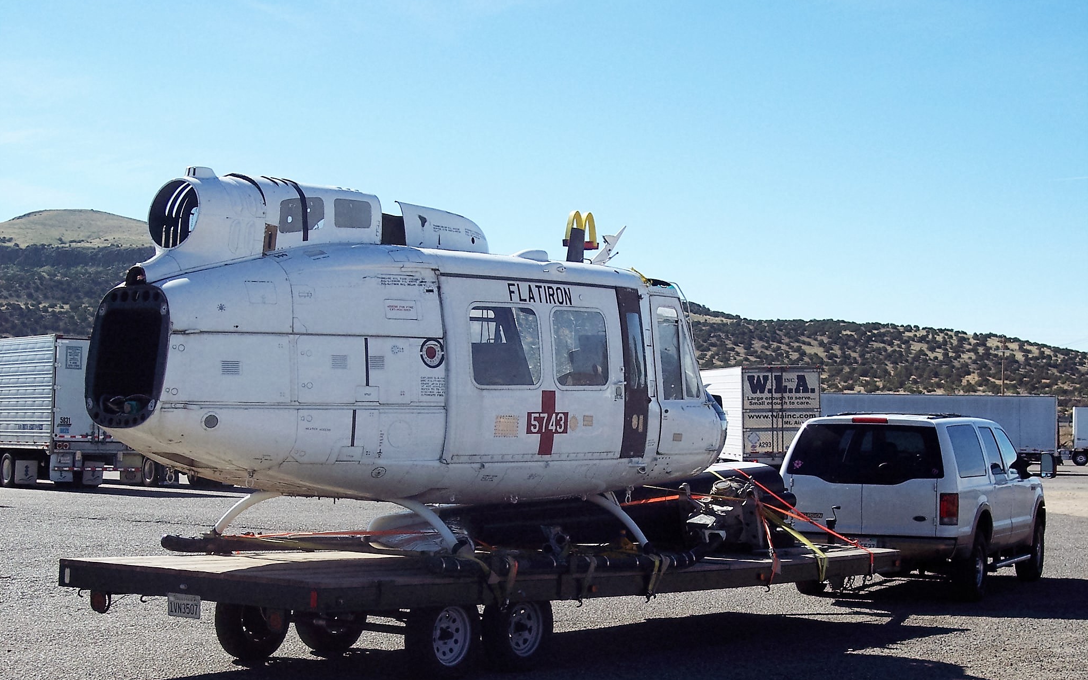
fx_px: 2046
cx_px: 544
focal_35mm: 69
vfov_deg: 18.9
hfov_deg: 29.8
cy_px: 370
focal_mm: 13.3
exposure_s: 1/500
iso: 100
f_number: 4.8
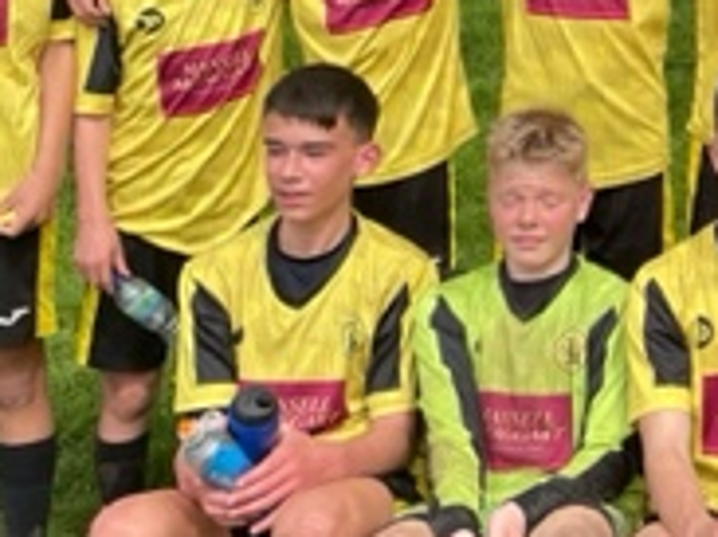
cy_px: 20
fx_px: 1886
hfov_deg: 19.9
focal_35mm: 91
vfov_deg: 15.9
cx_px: 918
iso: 32
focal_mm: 4.2
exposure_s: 1/1887
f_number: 1.6
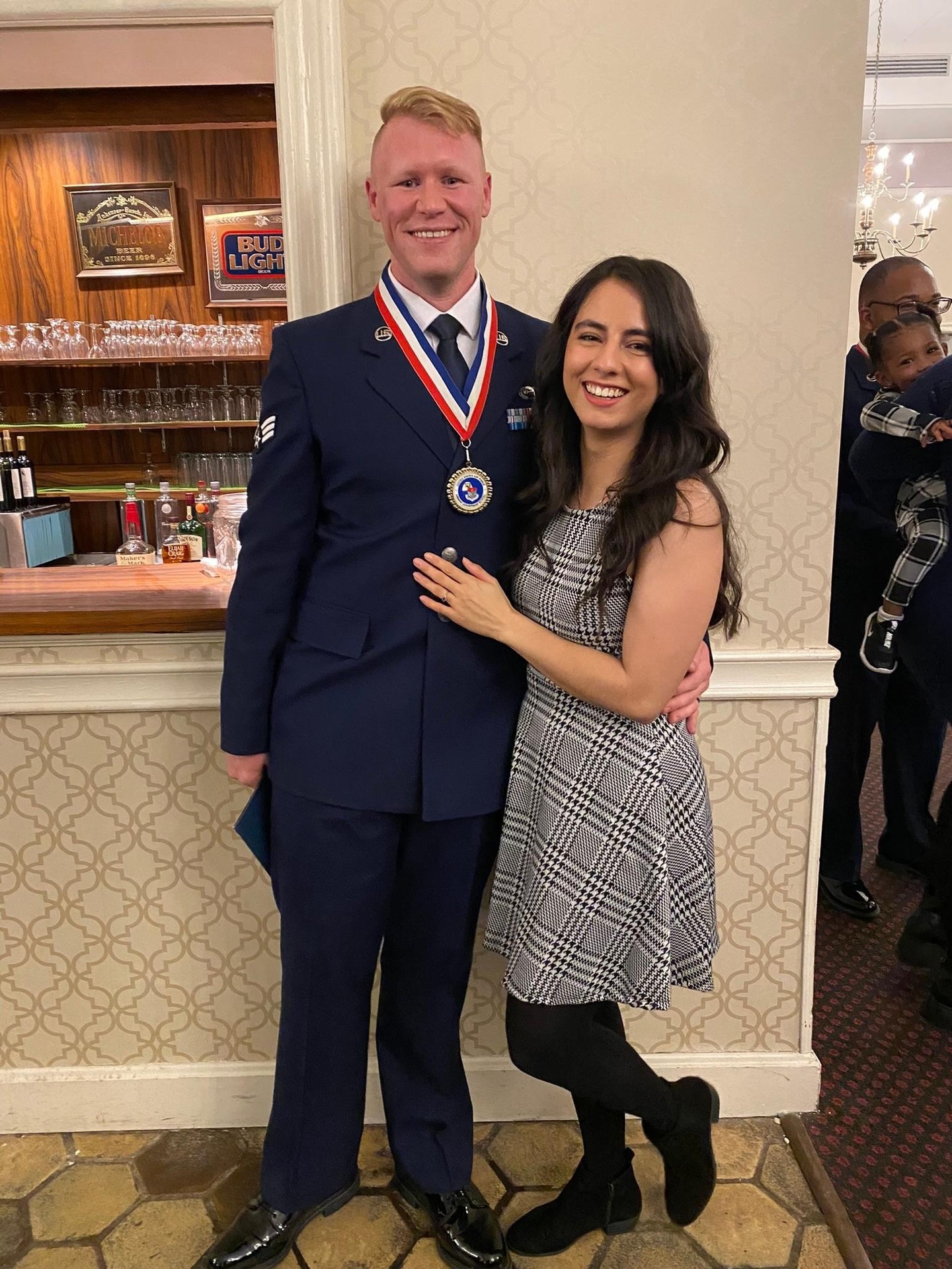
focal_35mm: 26
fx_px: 953
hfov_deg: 53.1
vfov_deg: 67.3
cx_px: 476
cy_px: 634
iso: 640
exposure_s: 1/30
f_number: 1.8
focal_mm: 4.25
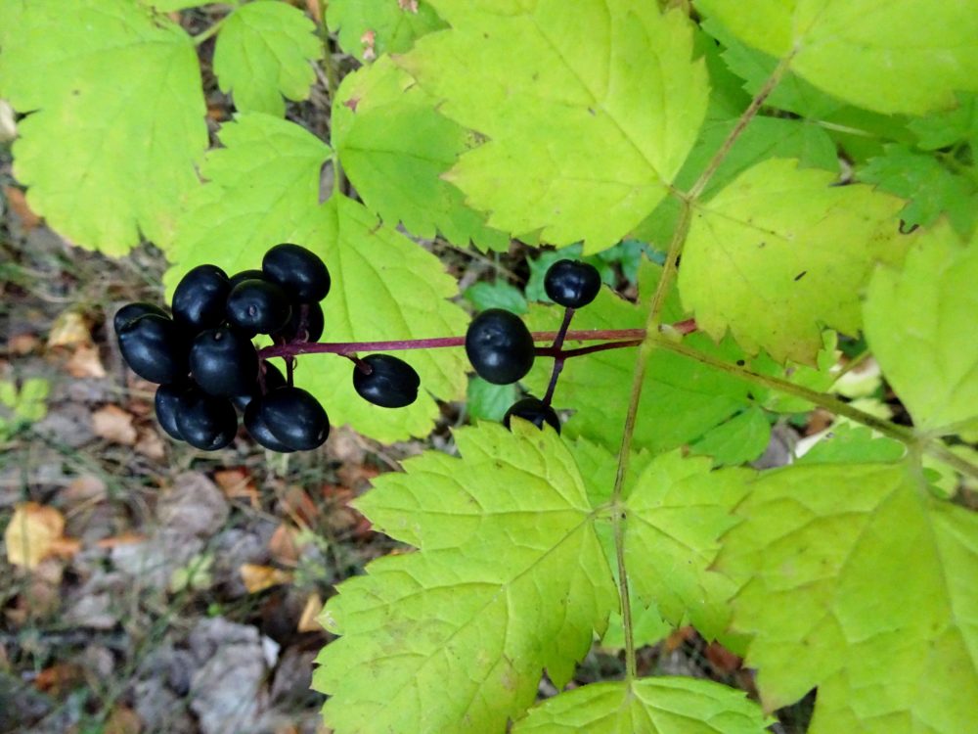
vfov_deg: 56.8
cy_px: 367
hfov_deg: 71.6
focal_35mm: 24
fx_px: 678
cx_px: 489
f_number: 3.5
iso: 1250
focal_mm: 4.1
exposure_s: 1/250
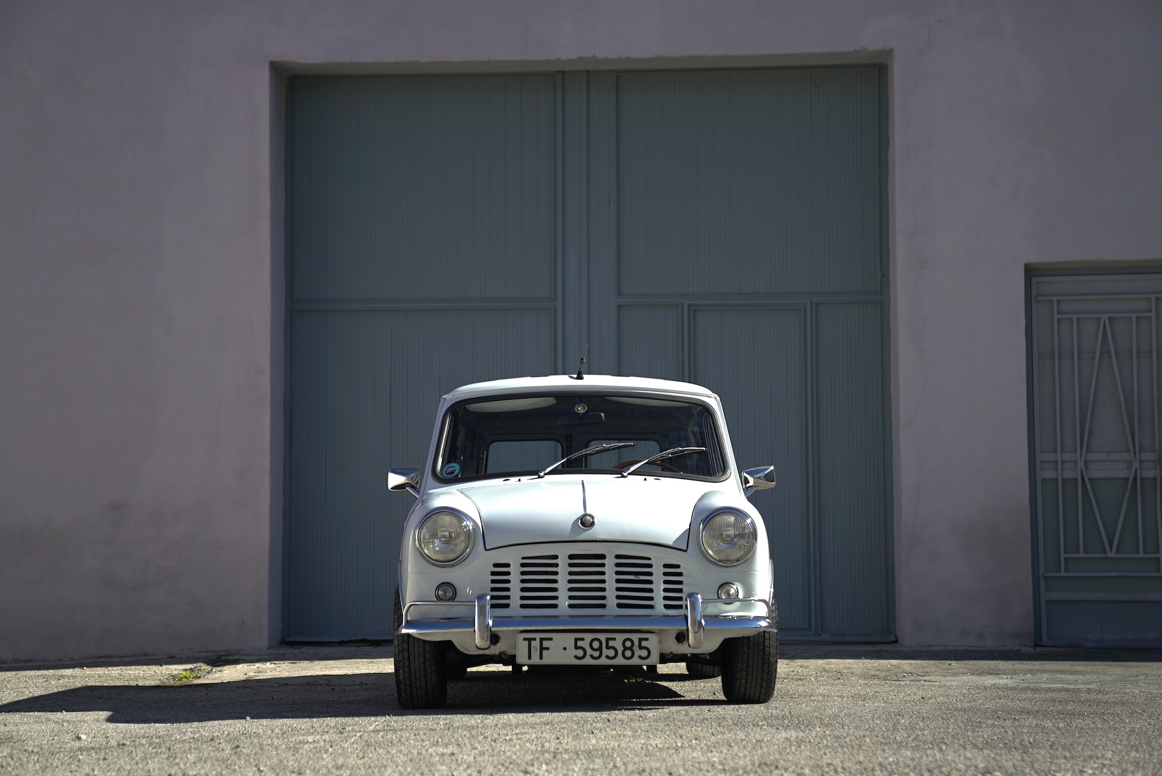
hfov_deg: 28.8
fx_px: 2261
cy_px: 388
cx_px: 581
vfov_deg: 19.5
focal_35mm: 70
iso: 100
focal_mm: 70
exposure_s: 1/1250
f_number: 2.8
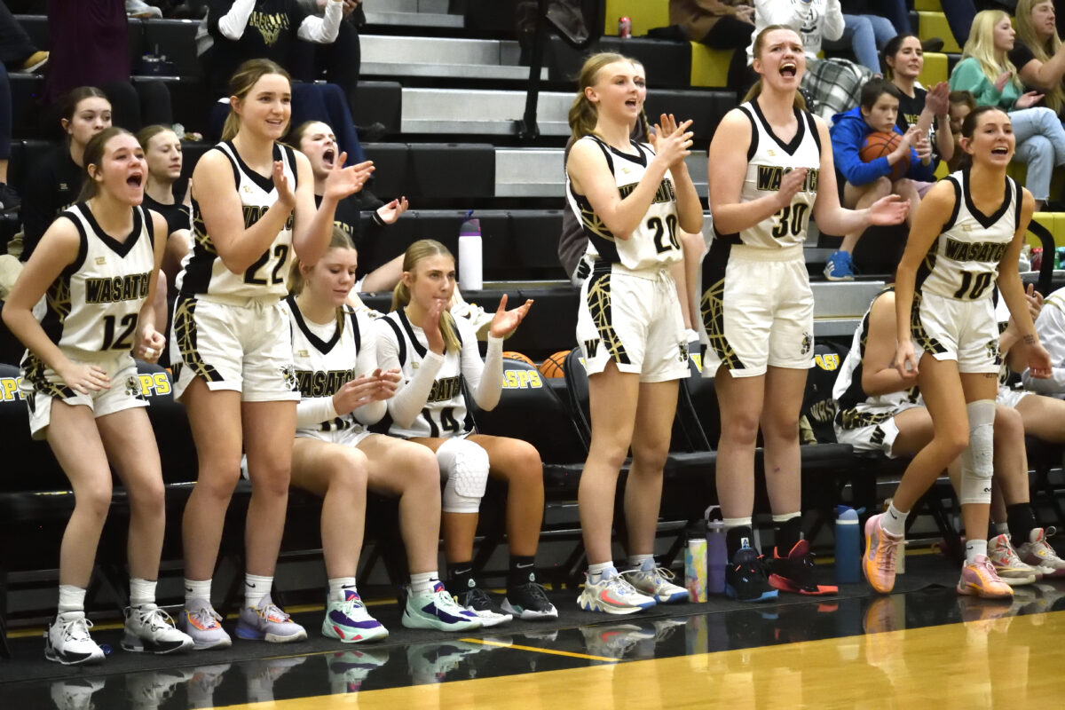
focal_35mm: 105
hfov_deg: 19.5
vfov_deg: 13.0
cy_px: 355
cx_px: 532
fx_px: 3106
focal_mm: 70
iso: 9000
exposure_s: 1/500
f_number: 4.5
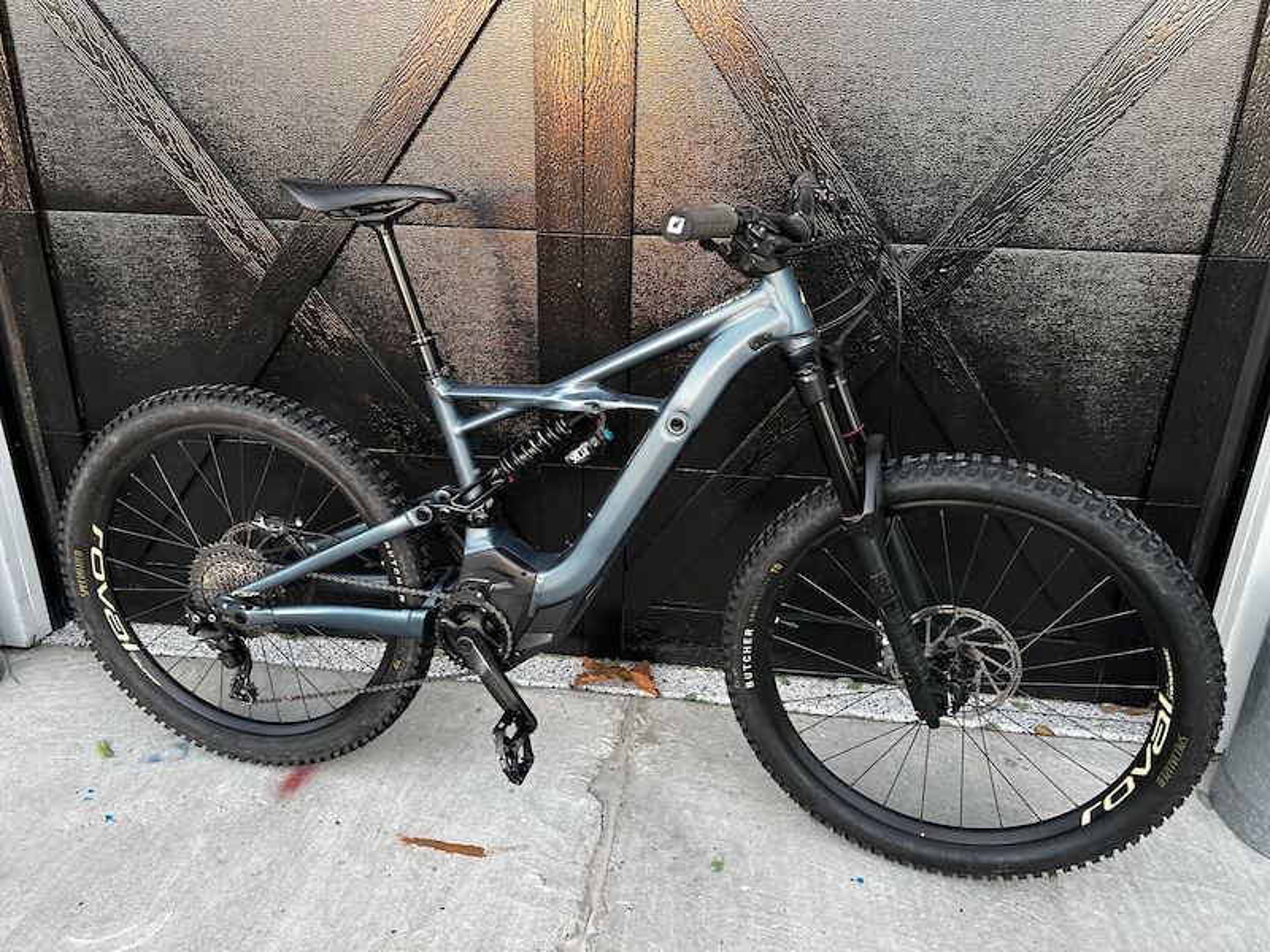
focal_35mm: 26
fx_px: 954
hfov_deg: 67.3
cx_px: 635
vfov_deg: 53.1
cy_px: 476
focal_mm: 5.7
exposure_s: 1/105
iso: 125
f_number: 1.5
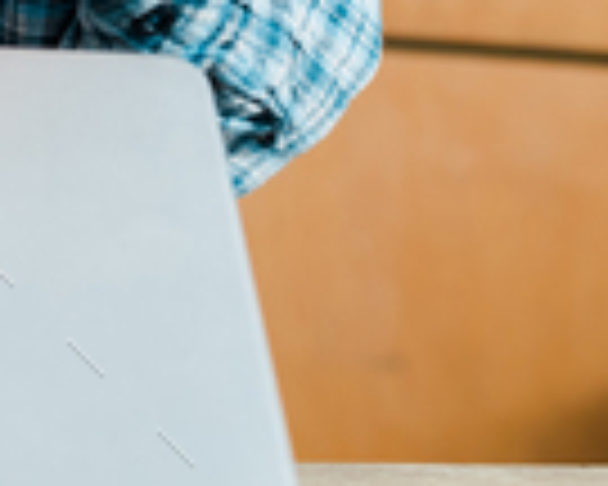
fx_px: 2591
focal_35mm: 144
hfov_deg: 13.0
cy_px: -333
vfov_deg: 10.2
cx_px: -162
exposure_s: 1/200
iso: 100
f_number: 3.5
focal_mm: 35
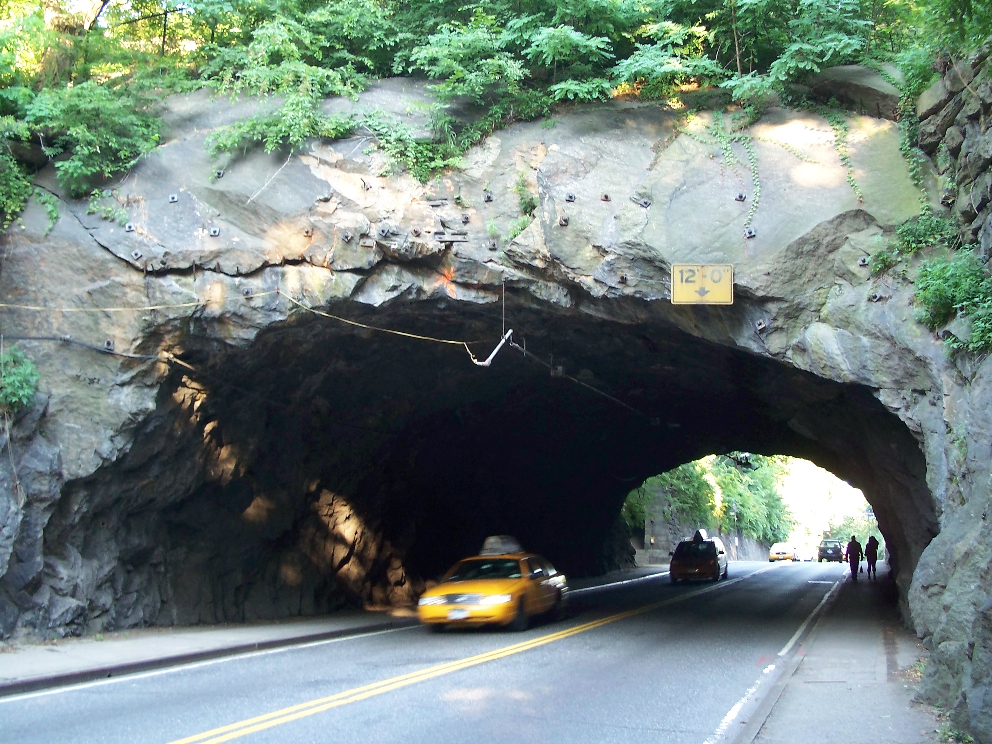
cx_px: 493
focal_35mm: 45
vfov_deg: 32.2
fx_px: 1290
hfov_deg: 42.1
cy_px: 362
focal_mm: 7.8
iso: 200
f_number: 2.8
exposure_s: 1/25
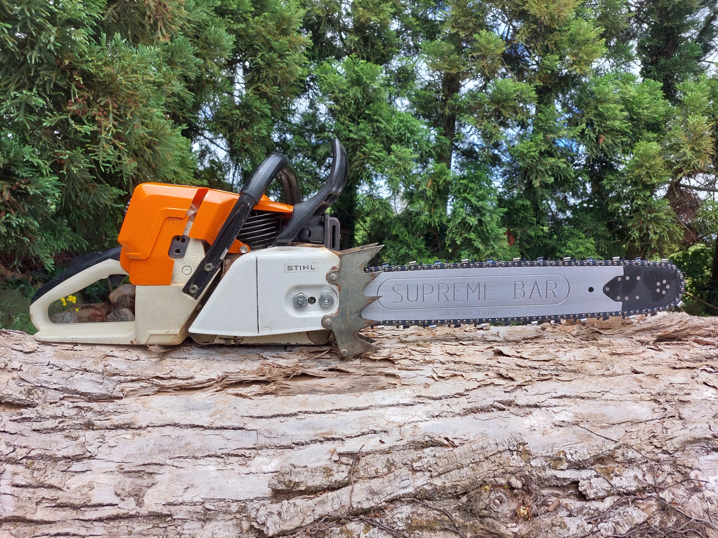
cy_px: 269
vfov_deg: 56.8
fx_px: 498
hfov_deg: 71.6
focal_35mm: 24
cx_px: 359
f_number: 1.8
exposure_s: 1/646
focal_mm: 5.23
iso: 25
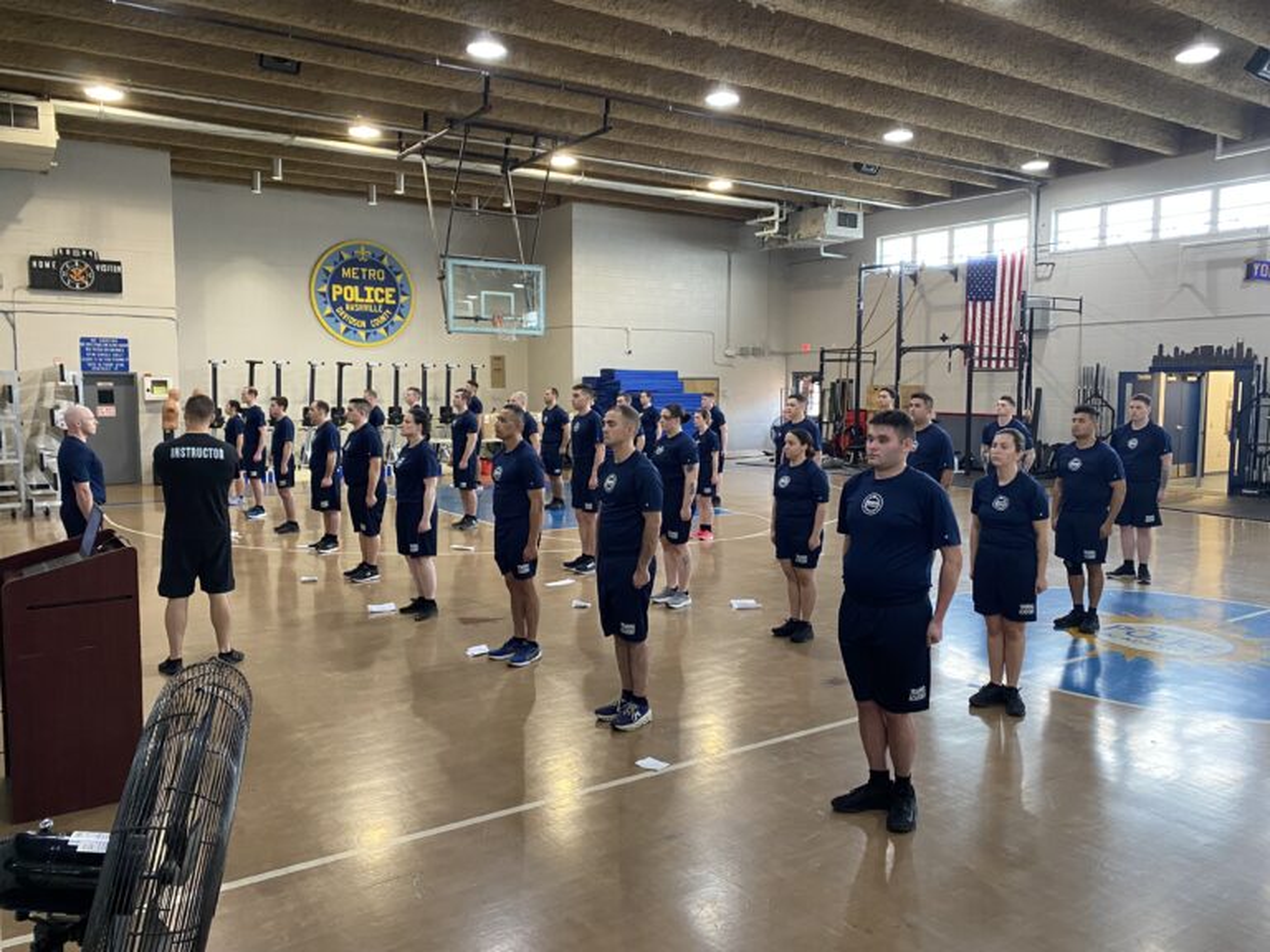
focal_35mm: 26
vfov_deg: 53.1
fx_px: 954
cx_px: 635
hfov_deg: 67.3
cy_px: 476
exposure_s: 1/60
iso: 400
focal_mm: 4.25
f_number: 1.8
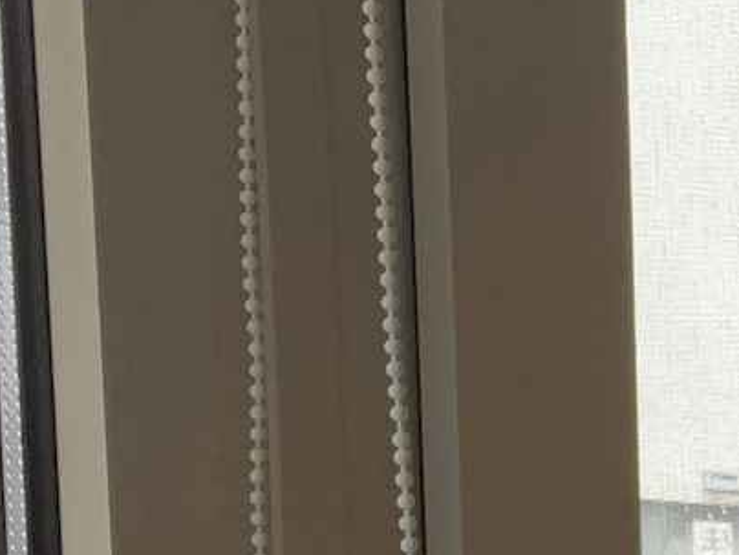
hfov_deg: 15.3
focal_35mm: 114
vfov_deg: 12.9
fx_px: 2434
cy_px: 502
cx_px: 1249
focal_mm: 2.71
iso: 100
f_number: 2.2
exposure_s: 1/60
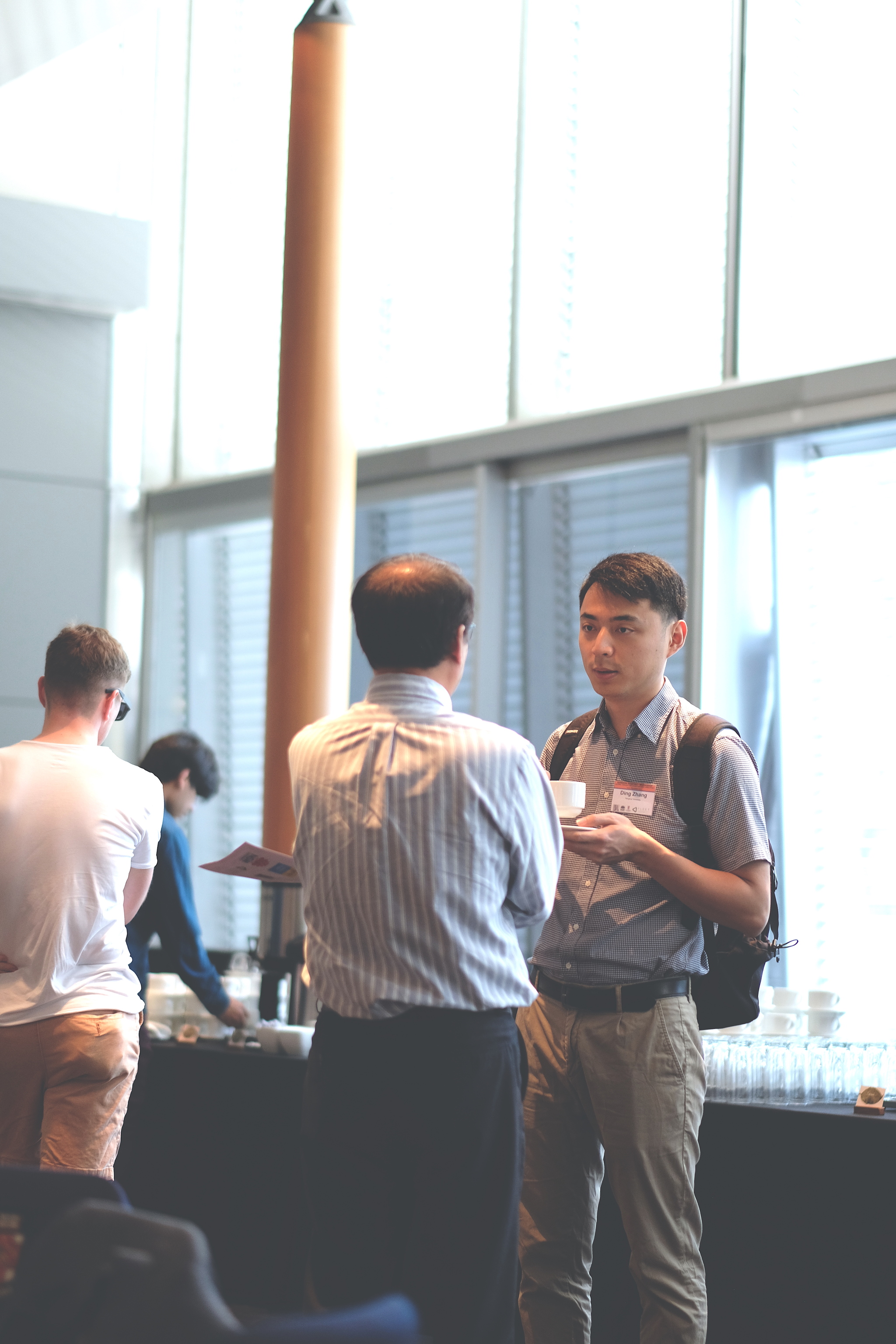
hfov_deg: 16.3
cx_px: 448
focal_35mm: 84
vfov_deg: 24.2
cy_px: 672
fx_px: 3136
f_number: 1.2
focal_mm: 56
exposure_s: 1/125
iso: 400
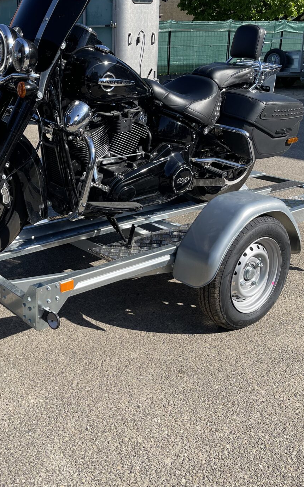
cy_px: 218
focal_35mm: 41
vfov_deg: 48.1
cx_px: 65
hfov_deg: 30.5
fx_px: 544
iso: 32
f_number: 1.6
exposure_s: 1/2336
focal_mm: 5.1
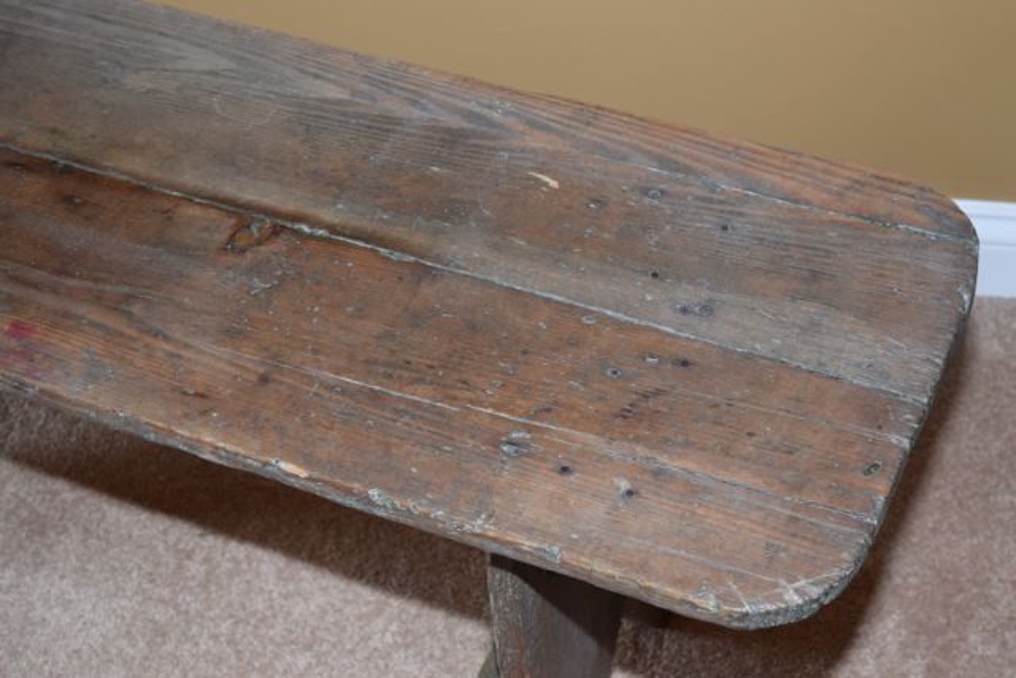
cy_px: 339
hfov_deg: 29.2
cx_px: 508
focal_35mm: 69
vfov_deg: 19.7
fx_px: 1948
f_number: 5.6
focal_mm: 46
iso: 1600
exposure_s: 1/125
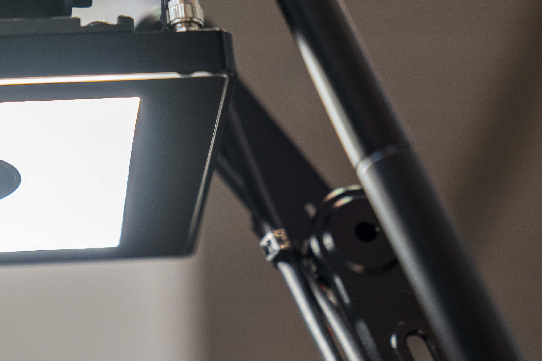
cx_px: 45
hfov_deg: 14.6
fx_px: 2092
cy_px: 10
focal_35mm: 139
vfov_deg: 9.8
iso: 400
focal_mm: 58
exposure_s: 1/200
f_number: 2.8
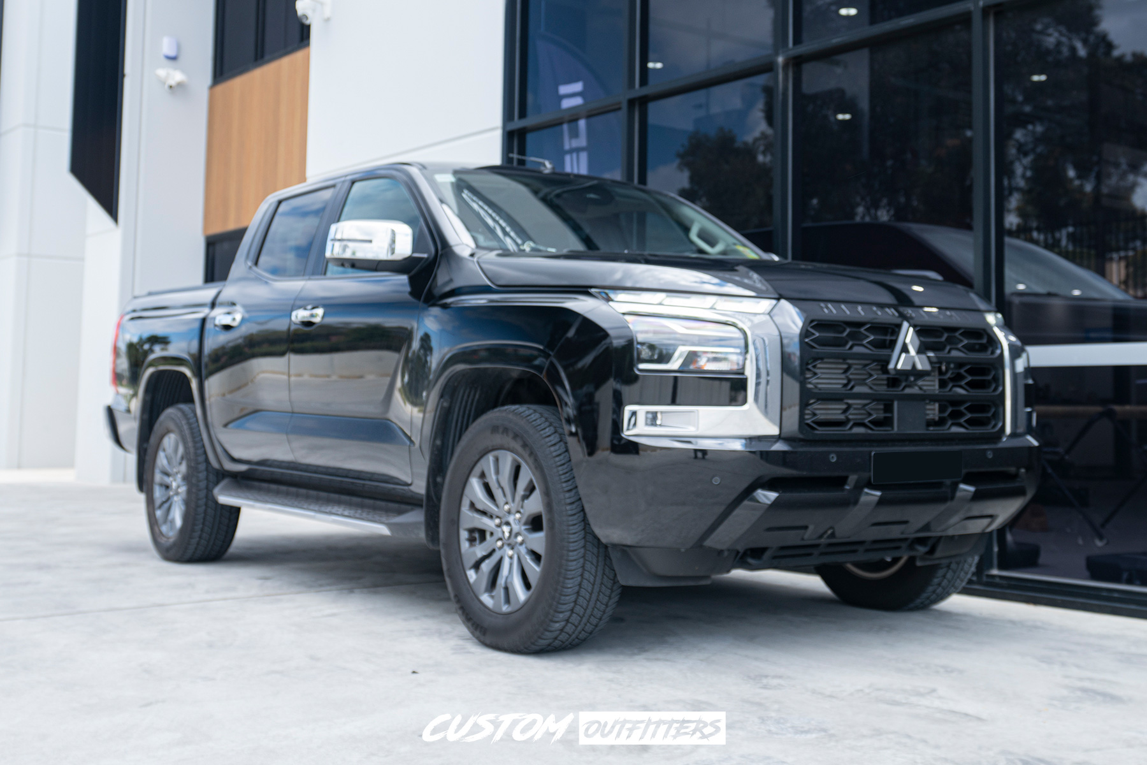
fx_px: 924
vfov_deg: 45.0
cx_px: 574
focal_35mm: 29
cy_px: 382
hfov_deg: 63.7
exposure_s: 1/80
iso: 100
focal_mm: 29
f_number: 4.5
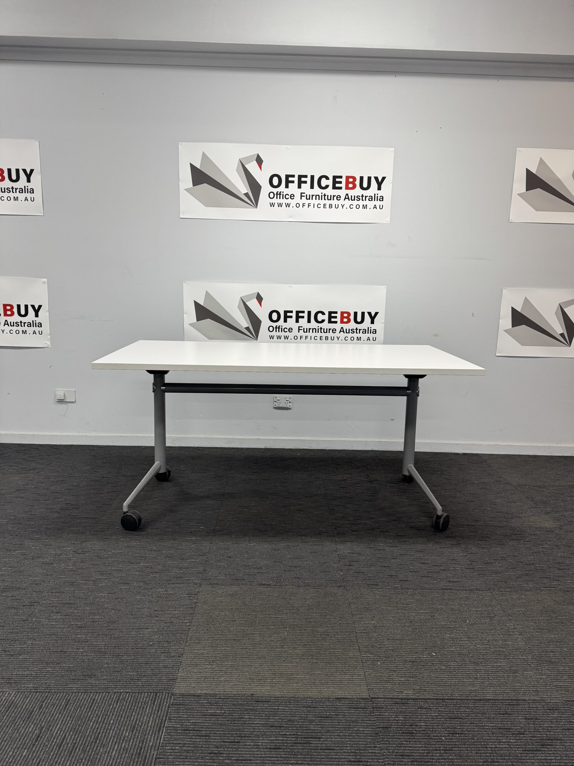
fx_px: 531
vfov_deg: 71.6
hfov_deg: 56.8
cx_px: 287
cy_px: 383
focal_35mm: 24
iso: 200
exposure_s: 1/100
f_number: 1.78
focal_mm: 6.76
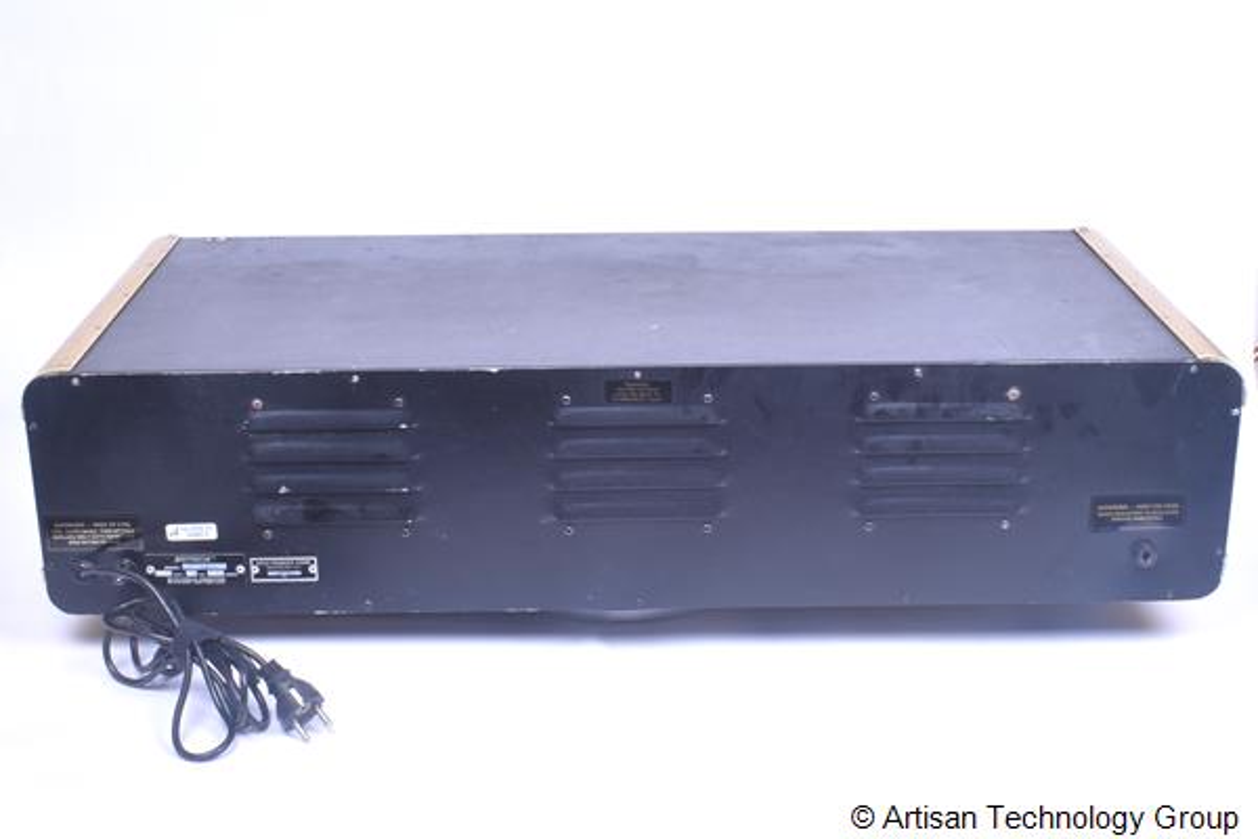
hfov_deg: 67.4
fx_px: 943
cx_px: 629
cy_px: 420
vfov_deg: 47.9
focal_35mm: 27
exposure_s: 1/200
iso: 200
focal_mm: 18
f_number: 16
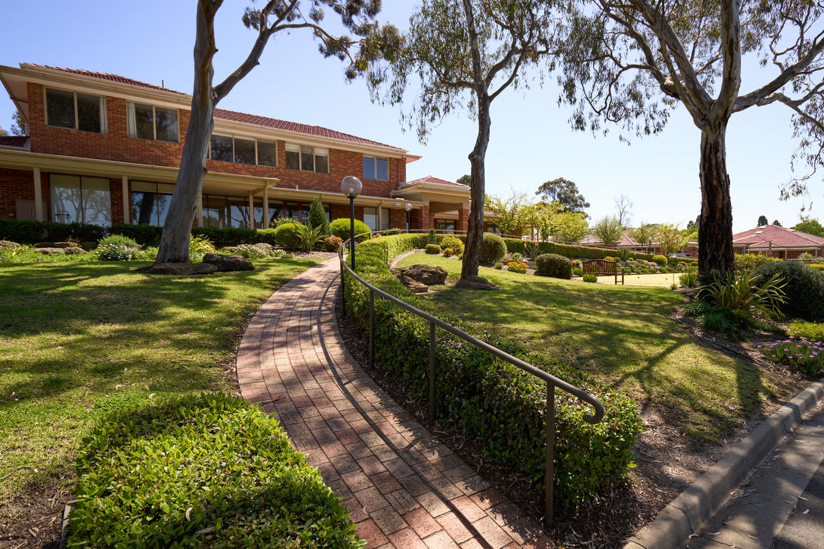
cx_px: 465
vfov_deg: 64.5
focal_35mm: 19
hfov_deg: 86.5
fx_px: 435
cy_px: 286
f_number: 4
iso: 100
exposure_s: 1/1250
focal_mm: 16
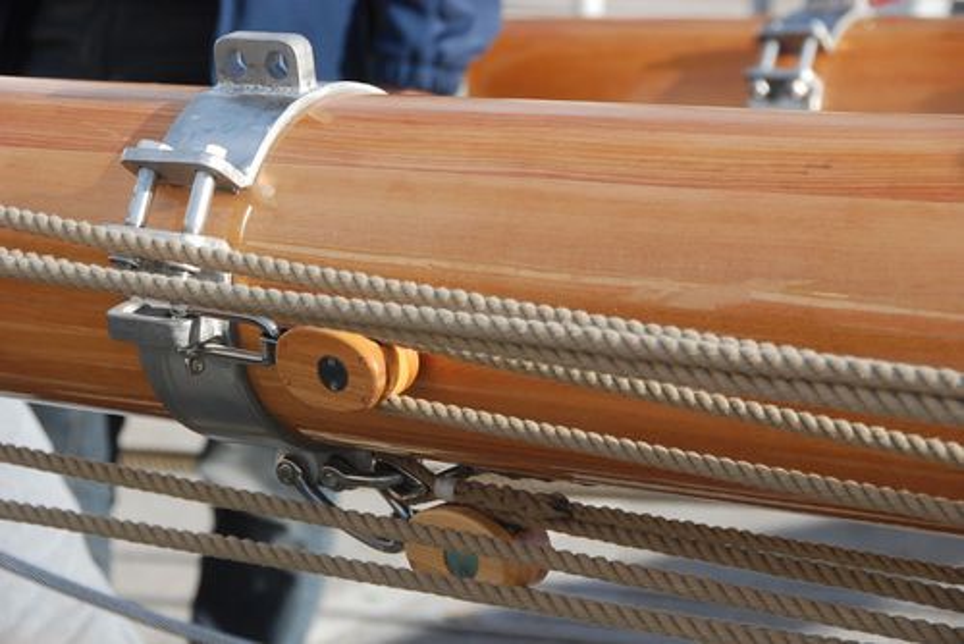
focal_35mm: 158
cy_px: 322
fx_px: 4220
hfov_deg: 13.0
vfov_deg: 8.7
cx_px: 482
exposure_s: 1/800
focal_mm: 105
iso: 640
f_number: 8
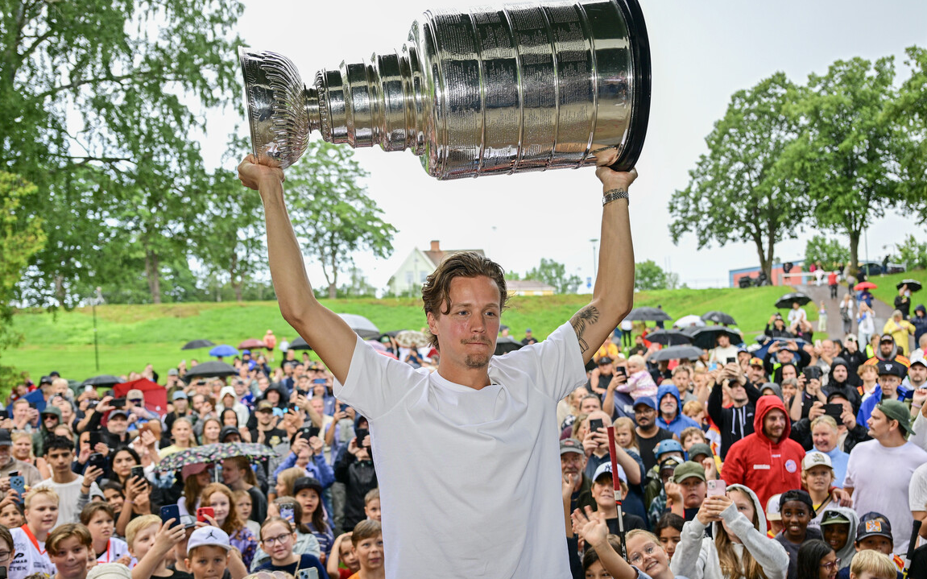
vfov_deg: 36.7
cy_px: 401
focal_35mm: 34
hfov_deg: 56.7
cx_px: 471
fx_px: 859
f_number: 2.8
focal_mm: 24
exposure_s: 1/160
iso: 160
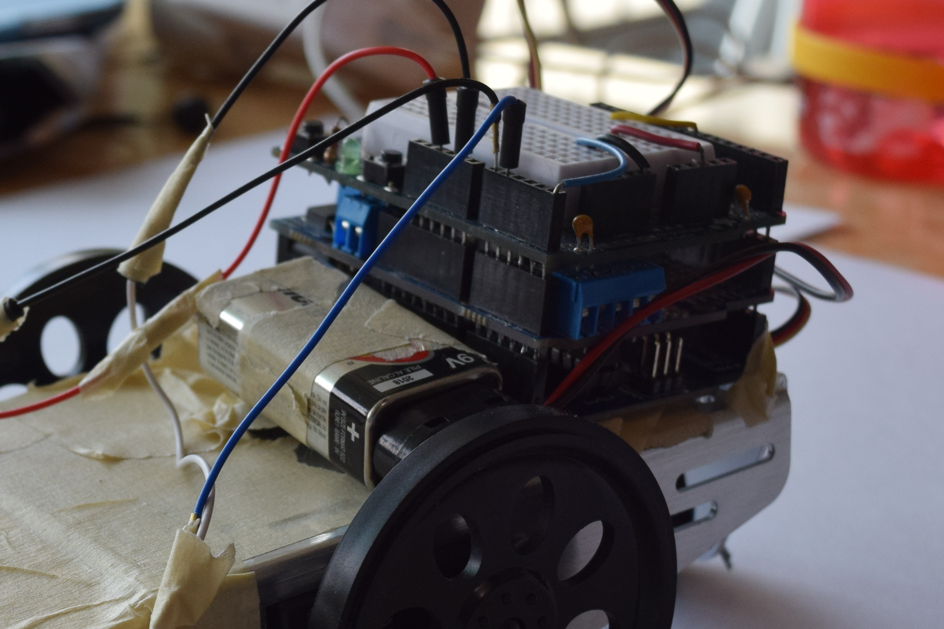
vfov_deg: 15.8
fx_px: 2255
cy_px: 480
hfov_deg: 23.4
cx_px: 210
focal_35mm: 86
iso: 400
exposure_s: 1/125
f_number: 5.6
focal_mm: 24
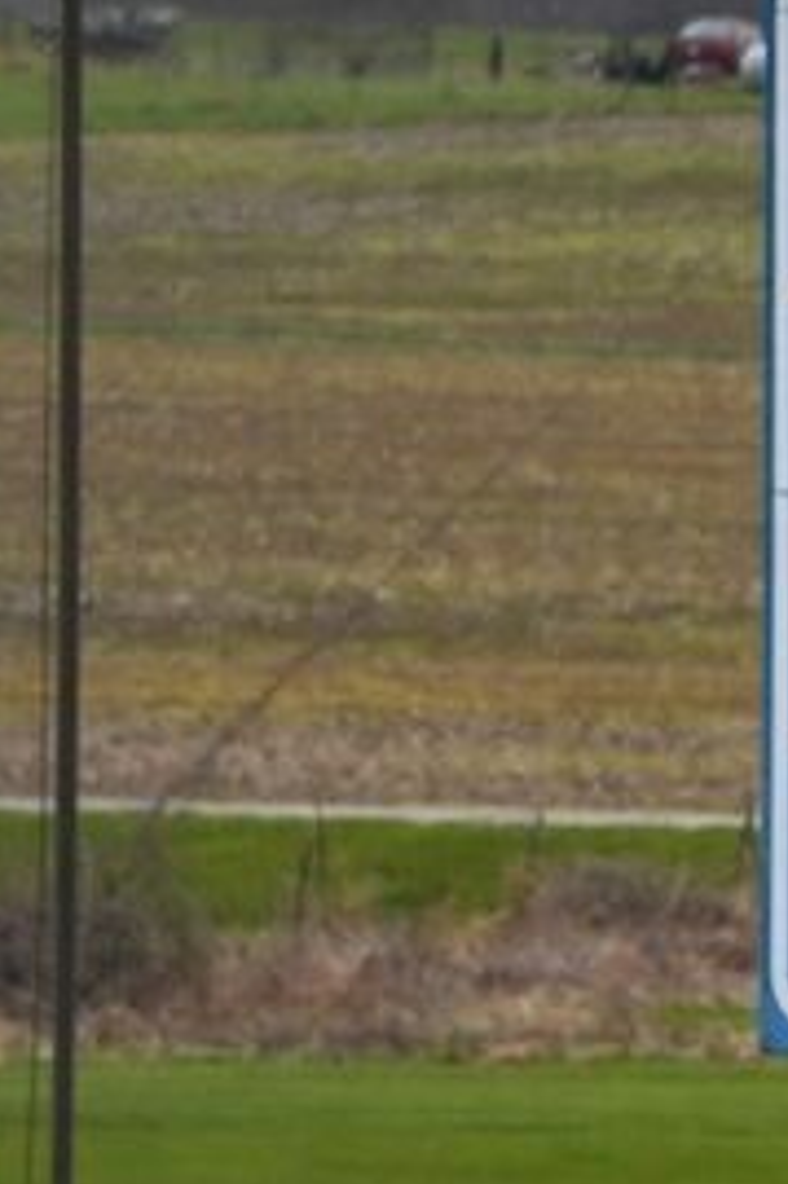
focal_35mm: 1429
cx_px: 1651
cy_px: 46
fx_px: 46976
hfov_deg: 1.0
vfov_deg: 1.4
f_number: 10
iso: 800
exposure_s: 1/2500
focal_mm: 250
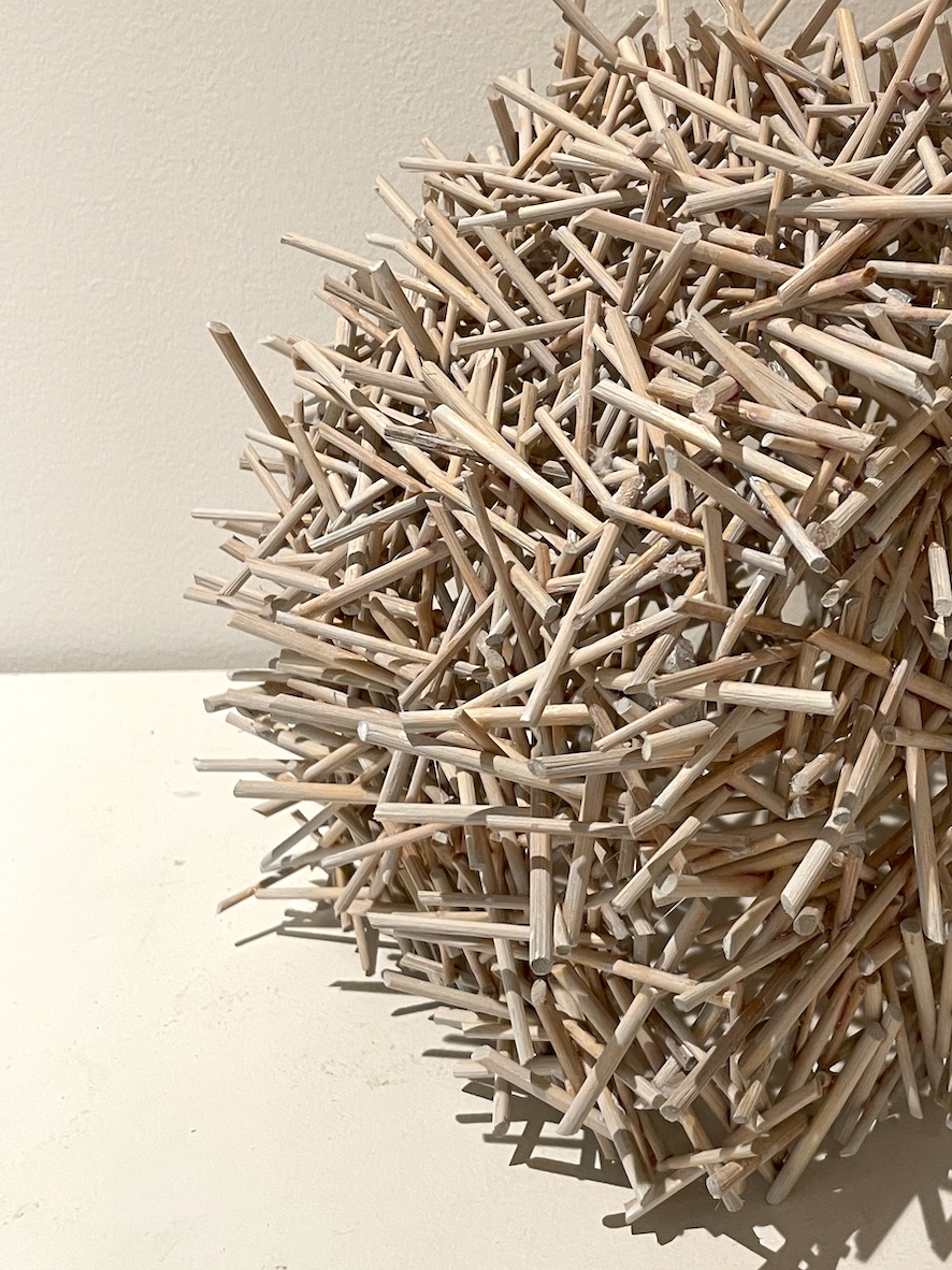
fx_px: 1614
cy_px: 624
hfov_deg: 32.0
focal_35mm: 44
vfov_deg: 43.0
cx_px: 763
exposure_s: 1/60
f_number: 1.6
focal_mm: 4.2
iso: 125
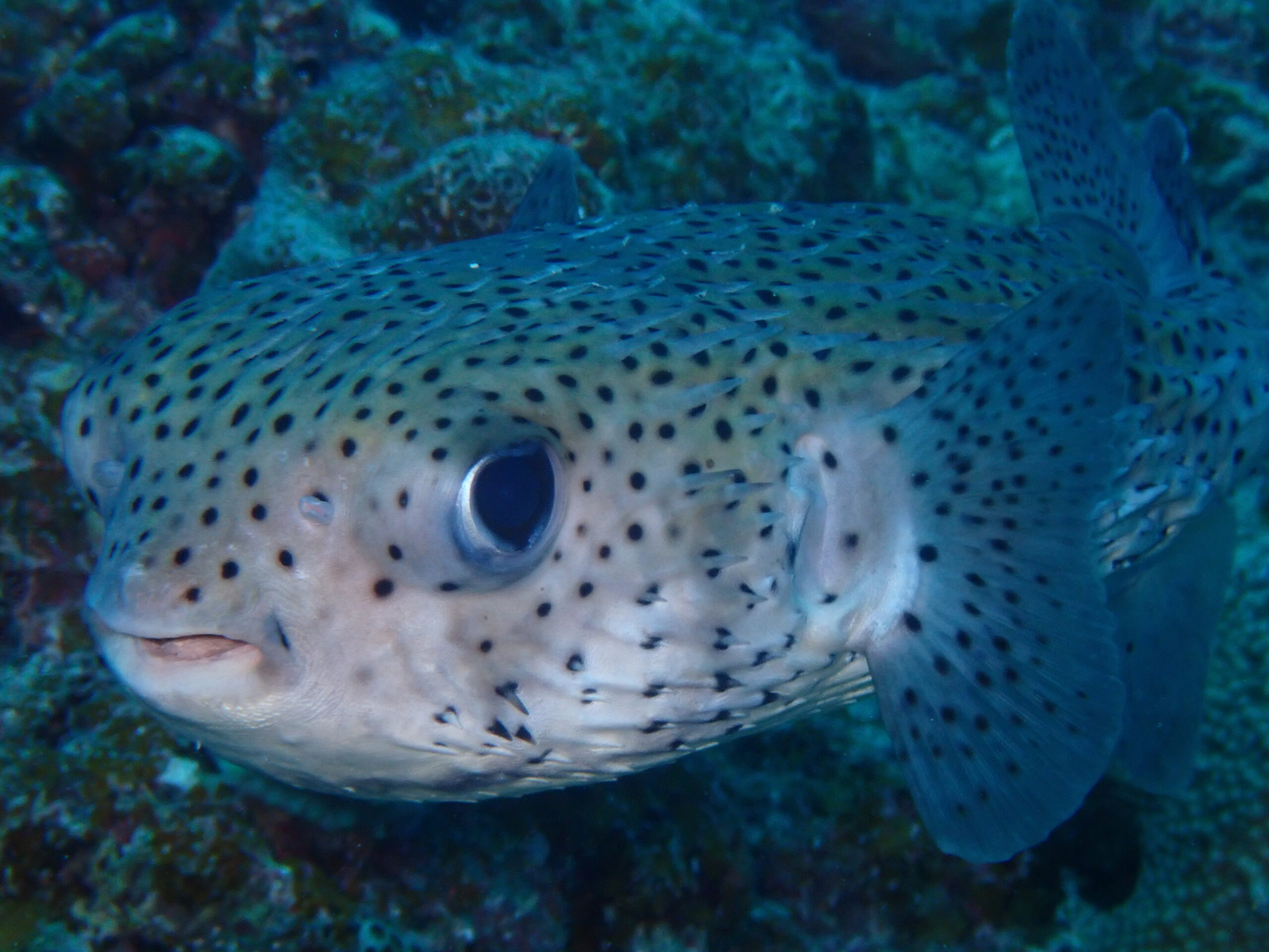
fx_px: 3666
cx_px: 634
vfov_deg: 14.8
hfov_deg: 19.6
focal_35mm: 100
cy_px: 476
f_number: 6.3
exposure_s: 1/200
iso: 320
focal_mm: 18
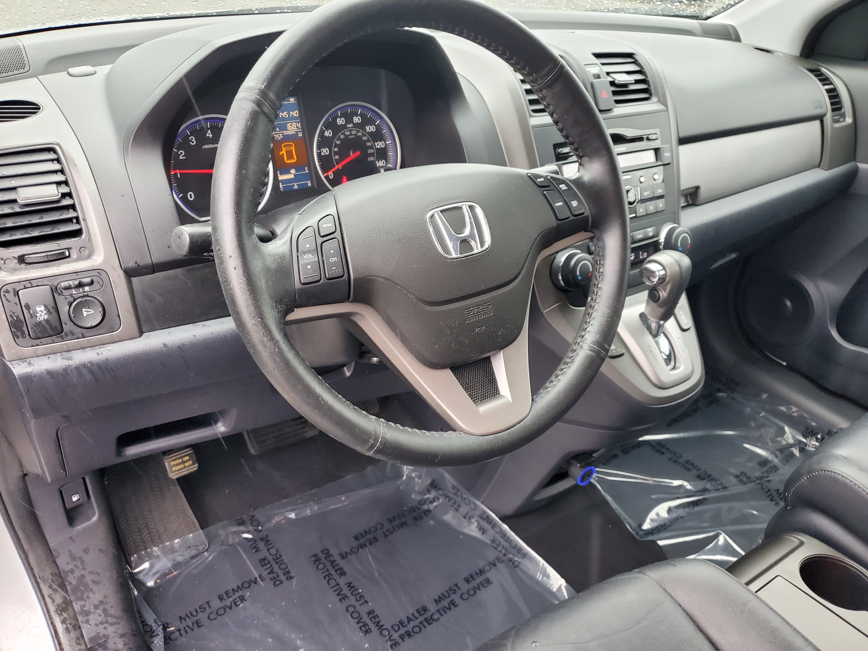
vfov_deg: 53.1
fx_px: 652
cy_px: 326
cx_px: 434
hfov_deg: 67.3
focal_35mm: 26
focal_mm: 4.3
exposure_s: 1/120
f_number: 1.5
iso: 250
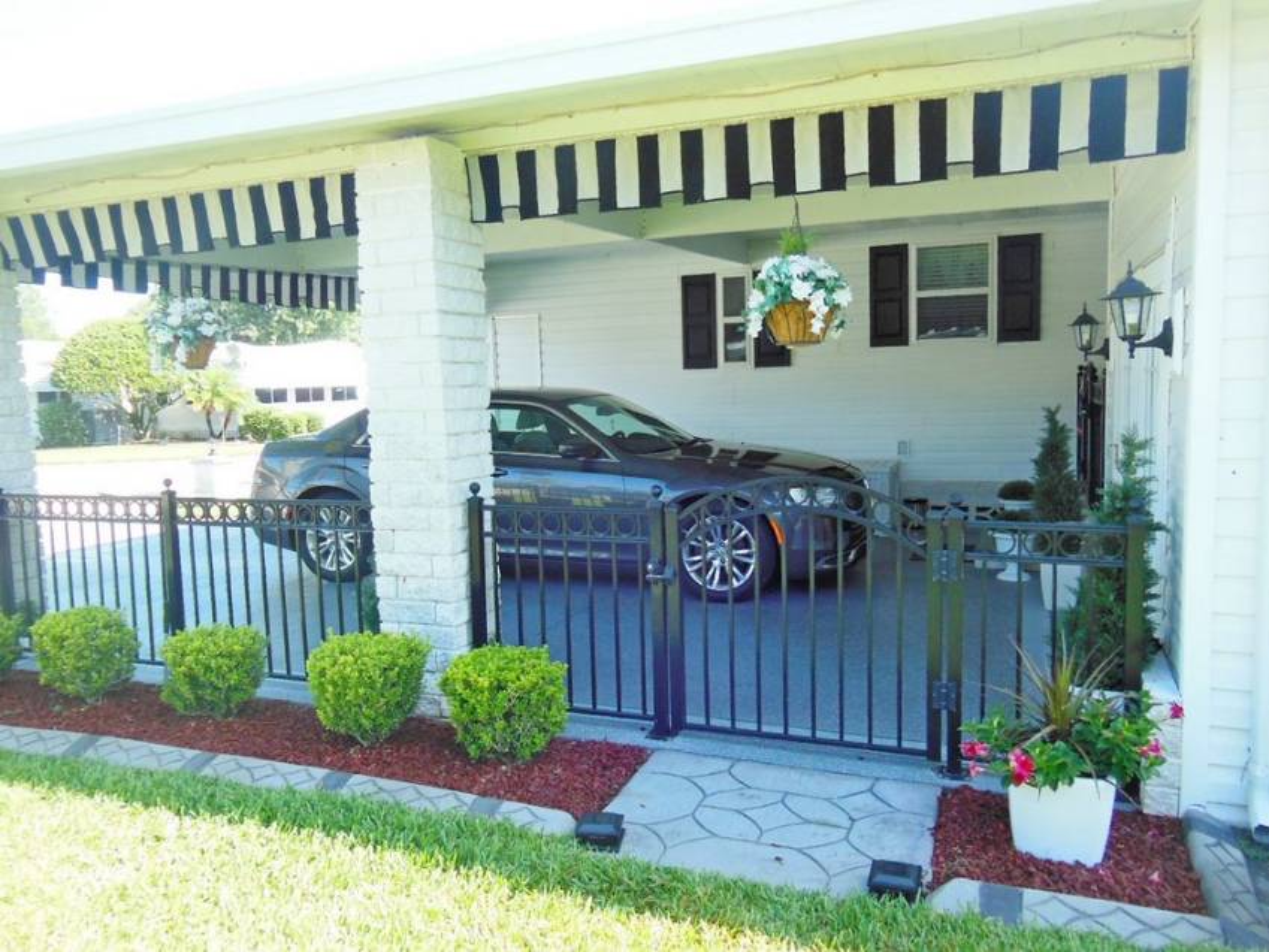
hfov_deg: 69.4
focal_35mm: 25
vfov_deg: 54.9
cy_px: 476
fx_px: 917
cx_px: 634
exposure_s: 1/250
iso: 200
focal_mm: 4.5
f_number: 3.5
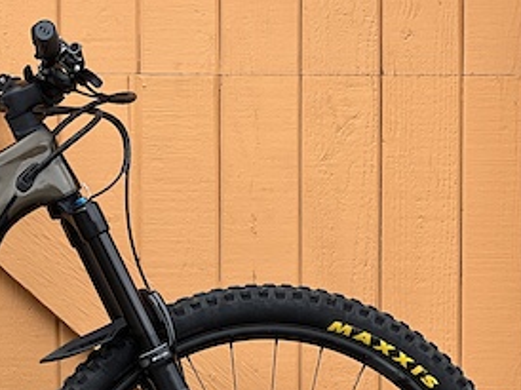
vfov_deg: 6.6
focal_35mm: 225
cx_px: -162
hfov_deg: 8.7
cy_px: 373
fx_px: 3383
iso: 25
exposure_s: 1/121
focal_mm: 9
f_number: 2.8
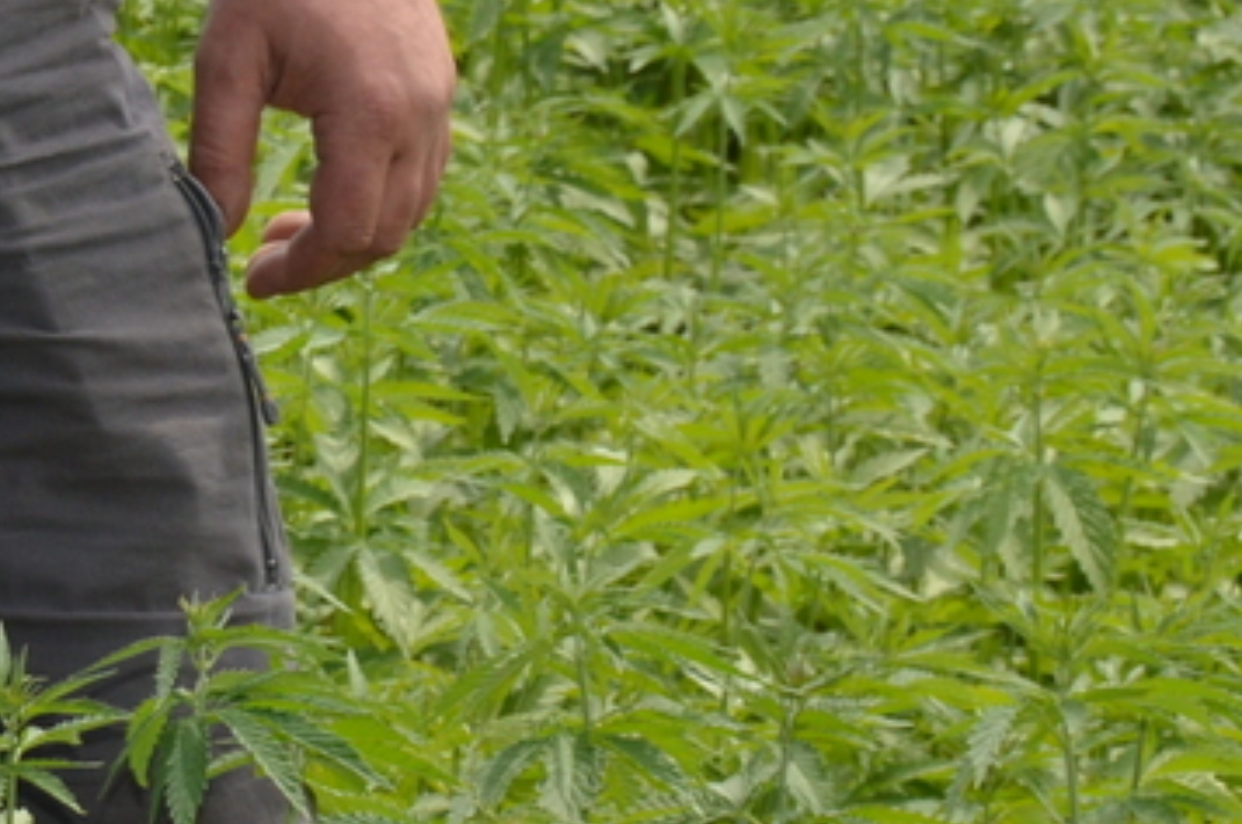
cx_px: -376
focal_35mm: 242
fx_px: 8338
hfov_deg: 8.4
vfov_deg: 5.6
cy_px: -690
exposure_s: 1/200
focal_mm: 30
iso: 100
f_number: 8
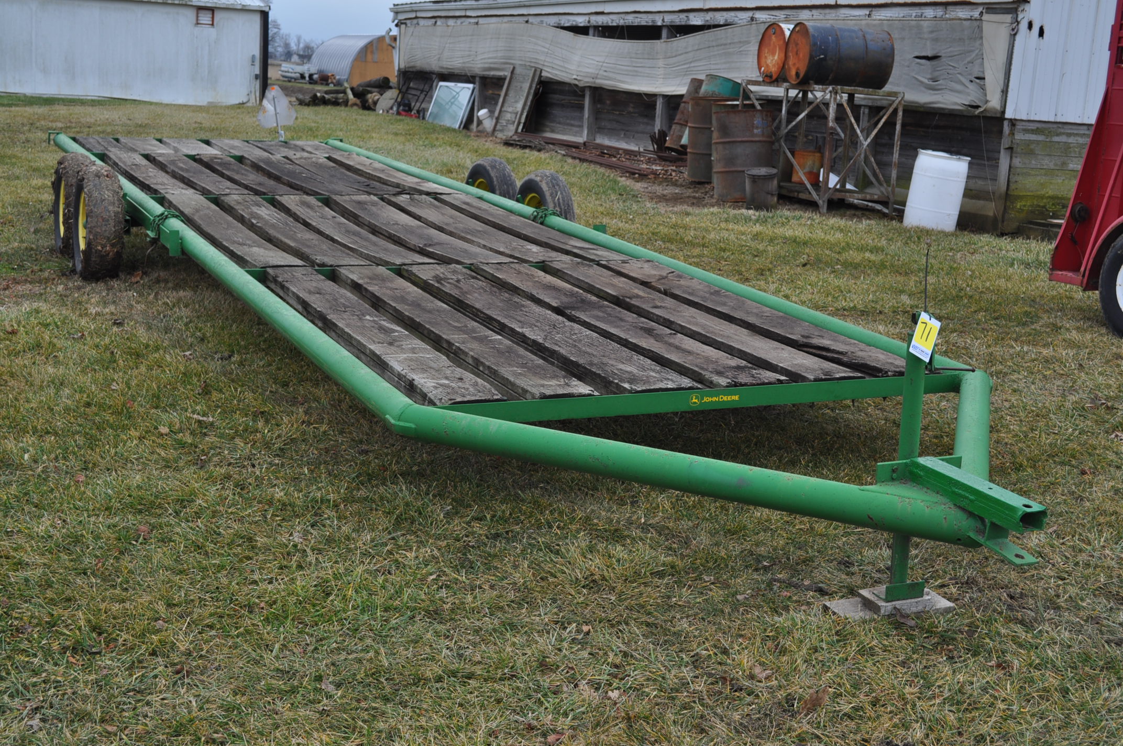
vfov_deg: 28.0
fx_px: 1495
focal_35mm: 48
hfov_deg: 41.2
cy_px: 373
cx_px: 562
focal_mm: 32
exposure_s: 1/200
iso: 200
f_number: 7.1
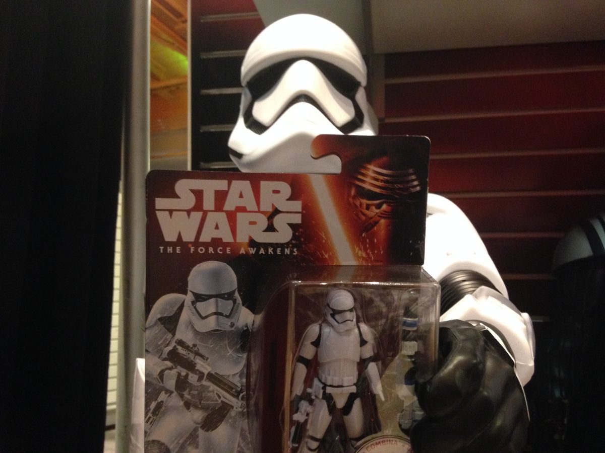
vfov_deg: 42.9
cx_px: 302
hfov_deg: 55.4
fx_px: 577
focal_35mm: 33
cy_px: 226
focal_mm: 4.12
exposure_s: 1/15
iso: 400
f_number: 2.4
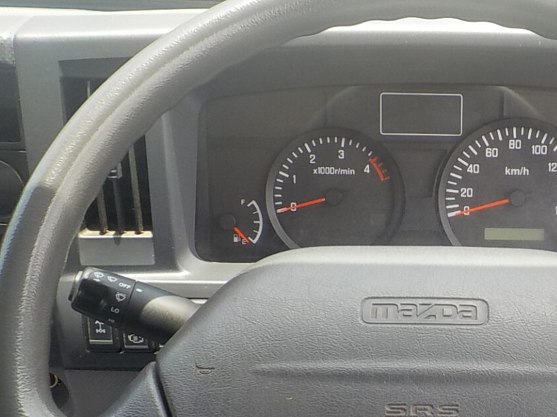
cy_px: 354
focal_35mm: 55
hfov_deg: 33.9
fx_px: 885
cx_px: 450
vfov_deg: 25.9
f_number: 3.3
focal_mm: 4.1
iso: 125
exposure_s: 1/200
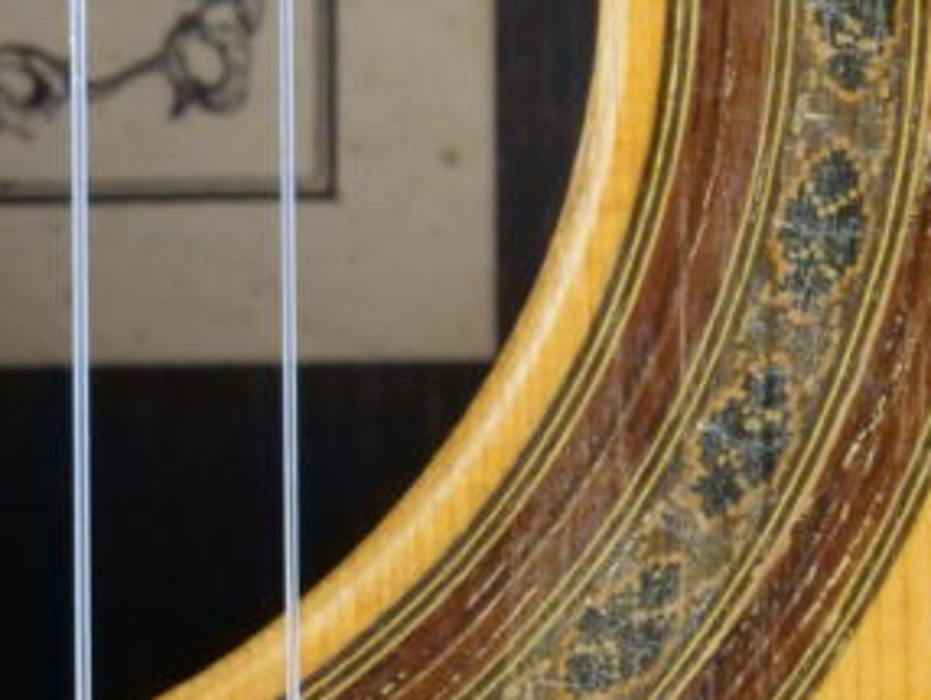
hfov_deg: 2.7
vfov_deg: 2.0
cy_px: 98
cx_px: -90
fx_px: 20054
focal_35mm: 745
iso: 3200
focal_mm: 100
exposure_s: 1/60
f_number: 11
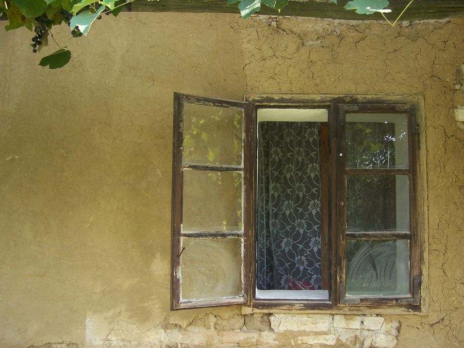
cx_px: 232
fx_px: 483
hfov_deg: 51.4
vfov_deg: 39.7
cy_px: 174
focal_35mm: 36
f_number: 3
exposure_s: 1/125
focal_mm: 6
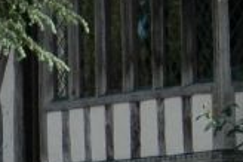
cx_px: -287
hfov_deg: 6.4
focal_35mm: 308
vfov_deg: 4.4
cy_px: 203
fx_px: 2077
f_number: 3.3
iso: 200
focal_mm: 28
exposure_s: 1/1250
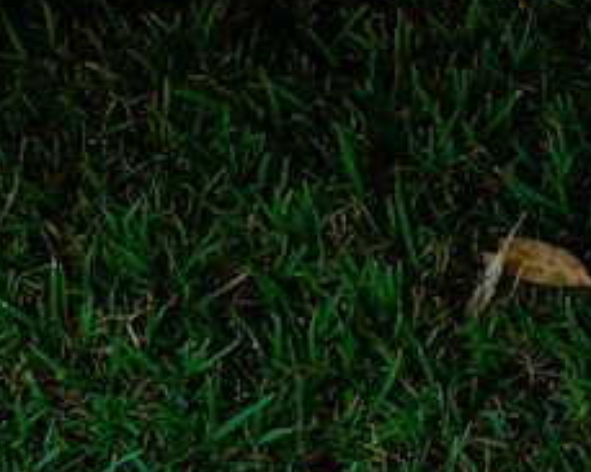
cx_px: 1241
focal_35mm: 386
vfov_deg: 3.9
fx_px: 6749
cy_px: -1079
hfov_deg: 4.9
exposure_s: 1/80
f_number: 5.6
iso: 100
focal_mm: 47
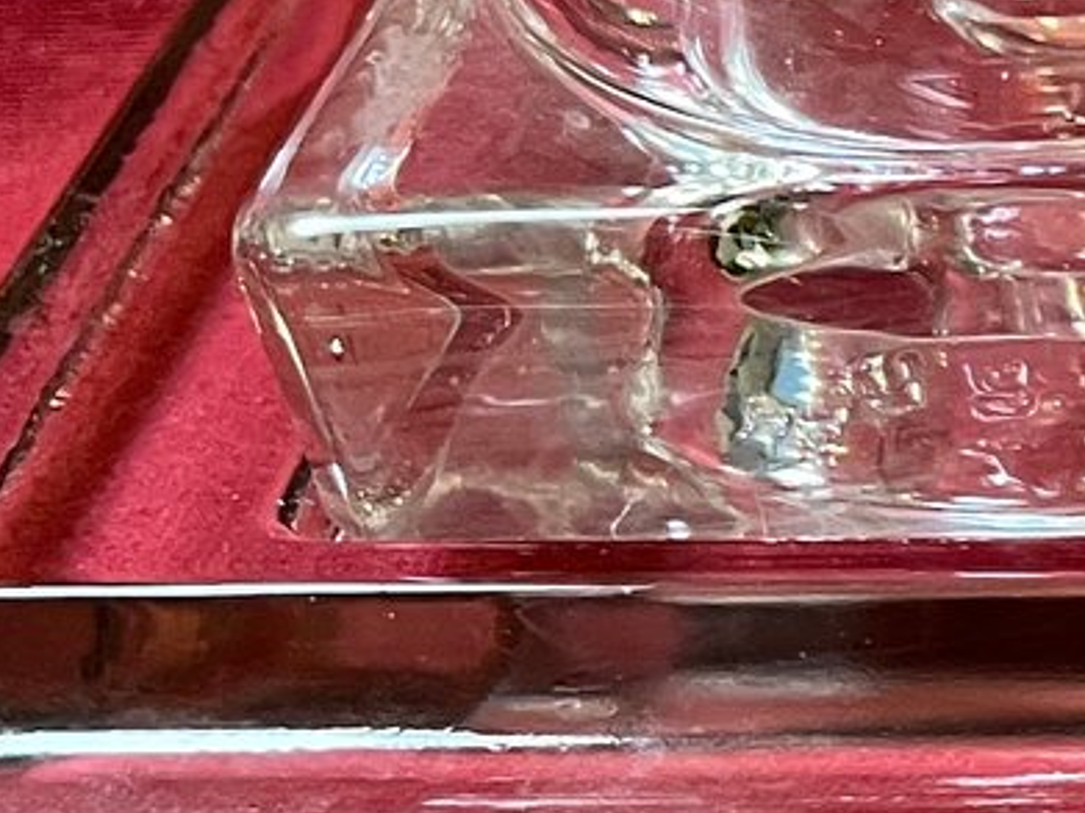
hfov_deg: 12.8
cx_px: 2242
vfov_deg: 11.1
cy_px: 547
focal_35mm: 133
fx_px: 4167
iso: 160
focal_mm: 5.7
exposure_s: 1/60
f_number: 1.5
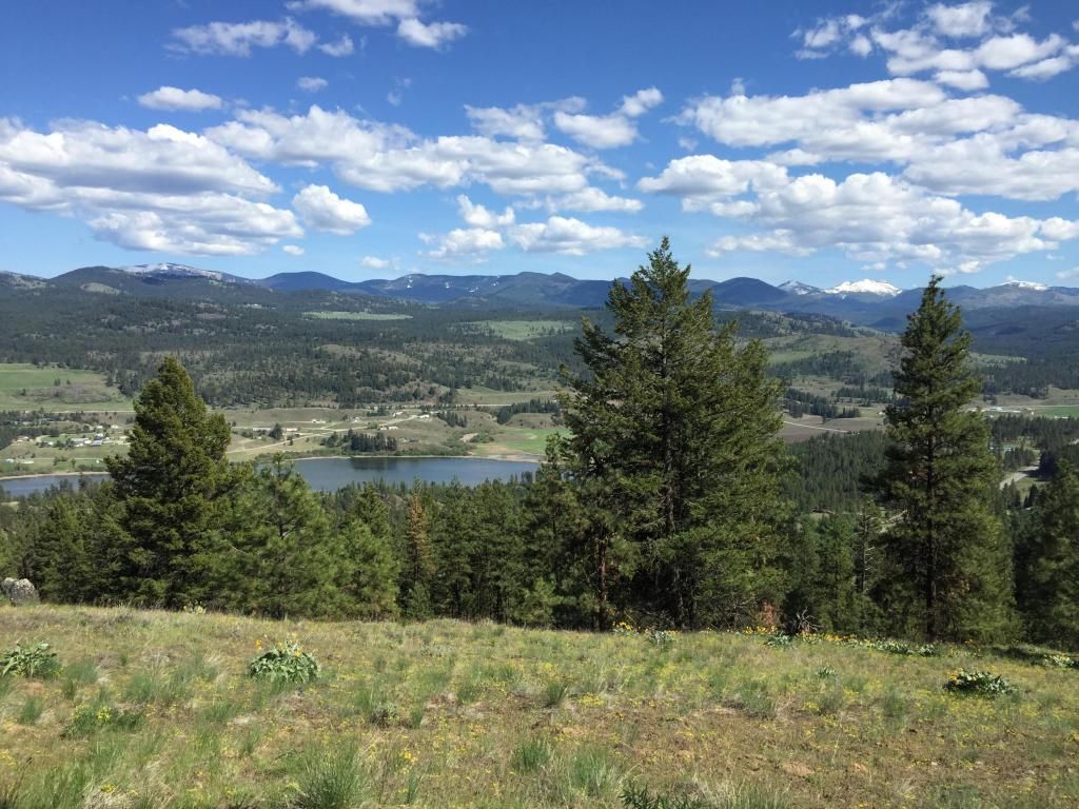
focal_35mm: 29
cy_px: 404
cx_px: 540
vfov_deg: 48.2
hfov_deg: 61.7
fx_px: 904
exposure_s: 1/2198
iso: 32
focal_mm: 4.15
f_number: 2.2
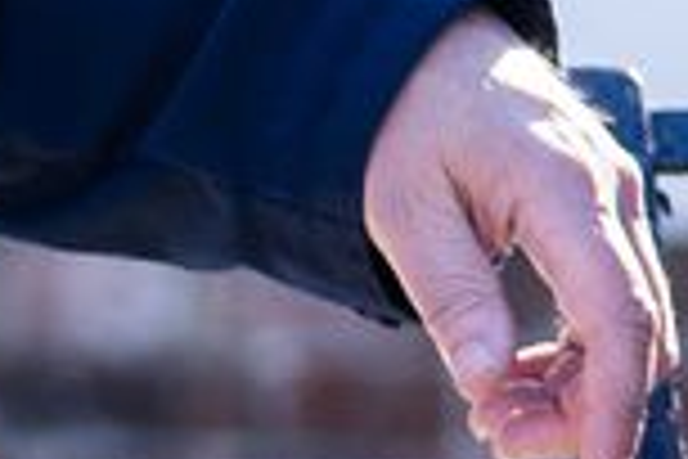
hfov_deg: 3.2
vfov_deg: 2.2
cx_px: -1255
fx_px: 11982
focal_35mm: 627
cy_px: -18
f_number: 2.8
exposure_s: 1/500
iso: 100
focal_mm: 80
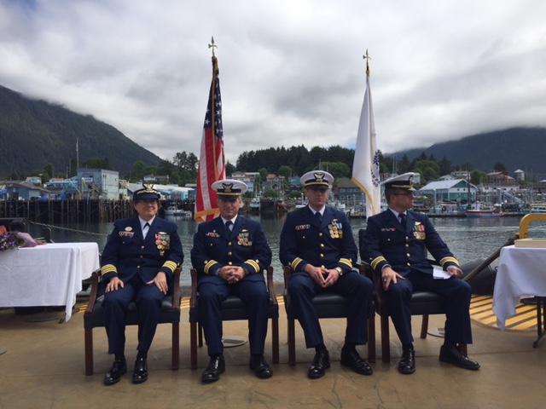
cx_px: 273
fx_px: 457
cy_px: 204
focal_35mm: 29
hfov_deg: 61.7
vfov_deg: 48.2
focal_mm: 4.15
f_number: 2.2
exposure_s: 1/2198
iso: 32
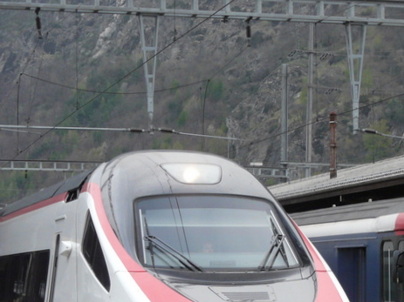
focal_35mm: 134
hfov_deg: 14.6
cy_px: 301
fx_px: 1563
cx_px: 335
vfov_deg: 11.0
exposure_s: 1/125
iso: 100
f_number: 4
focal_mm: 10.2
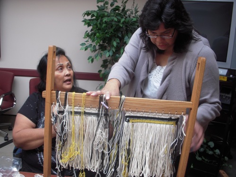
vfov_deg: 37.7
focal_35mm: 38
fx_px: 259
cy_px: 88
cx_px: 118
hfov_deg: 49.0
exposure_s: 1/30
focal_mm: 6.3
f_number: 3.3
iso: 100
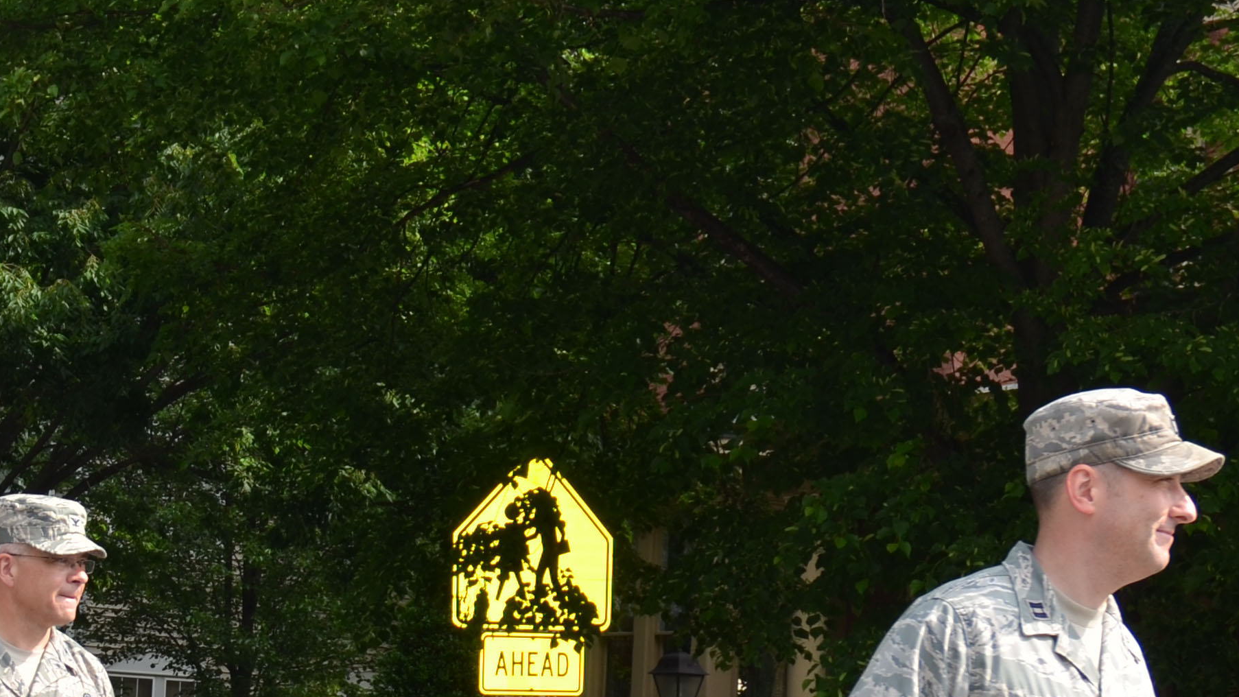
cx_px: -91
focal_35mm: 77
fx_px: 2530
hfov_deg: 25.7
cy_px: 756
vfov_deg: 15.3
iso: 100
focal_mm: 18
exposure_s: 1/250
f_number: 5
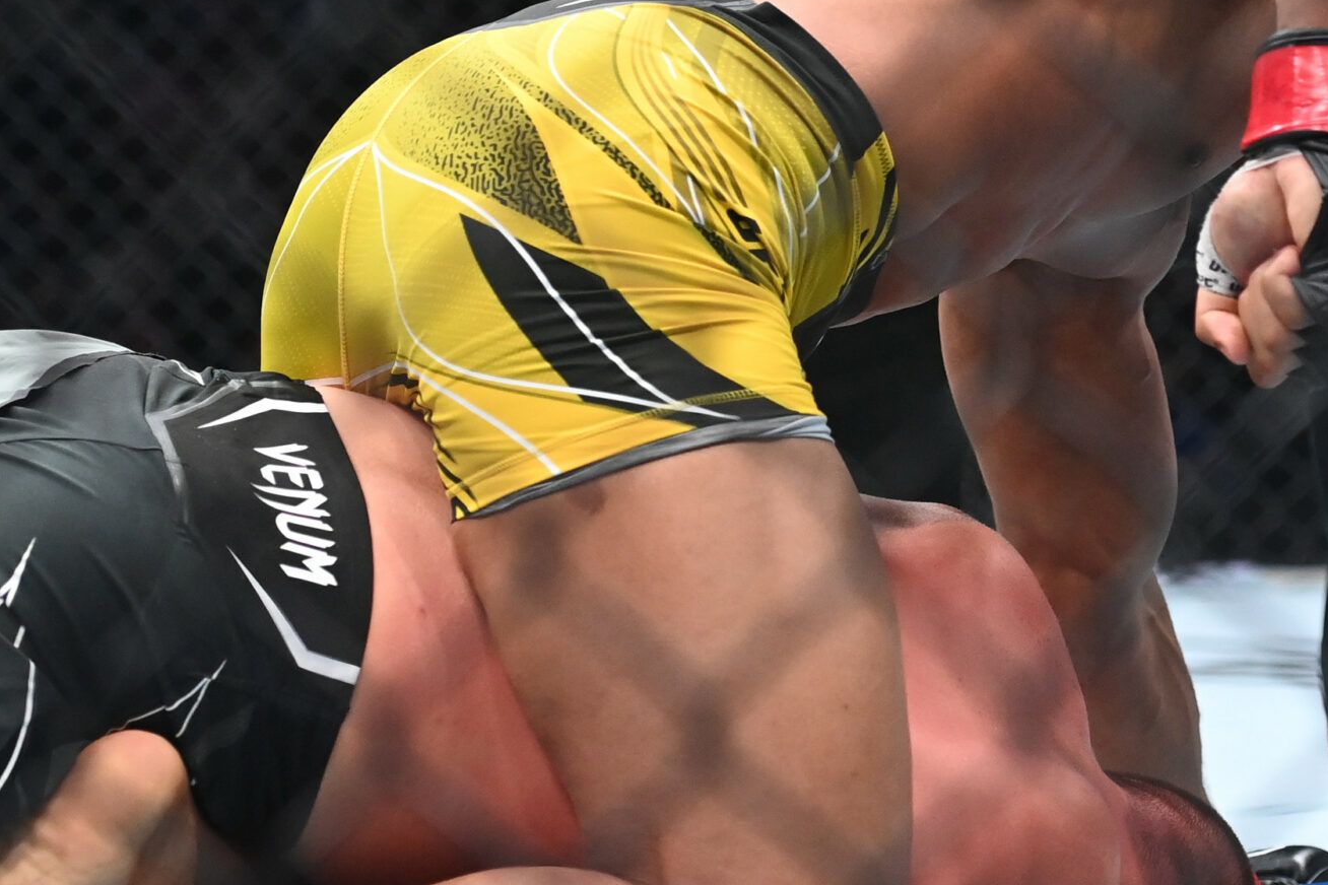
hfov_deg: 11.4
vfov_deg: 7.6
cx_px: 1022
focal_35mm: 180
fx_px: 6639
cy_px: 436
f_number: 3.5
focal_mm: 92
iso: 3200
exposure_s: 1/1000
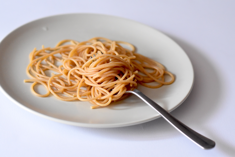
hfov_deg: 27.0
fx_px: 490
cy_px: 78
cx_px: 118
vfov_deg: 18.2
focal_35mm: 75
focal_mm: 50
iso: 3200
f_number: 3.2
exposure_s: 1/125
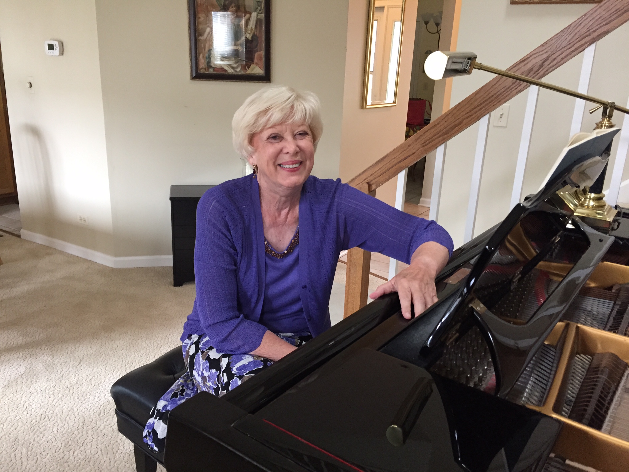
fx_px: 527
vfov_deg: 48.2
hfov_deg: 61.7
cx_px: 314
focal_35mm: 29
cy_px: 236
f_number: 2.2
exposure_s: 1/30
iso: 160
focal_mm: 4.15
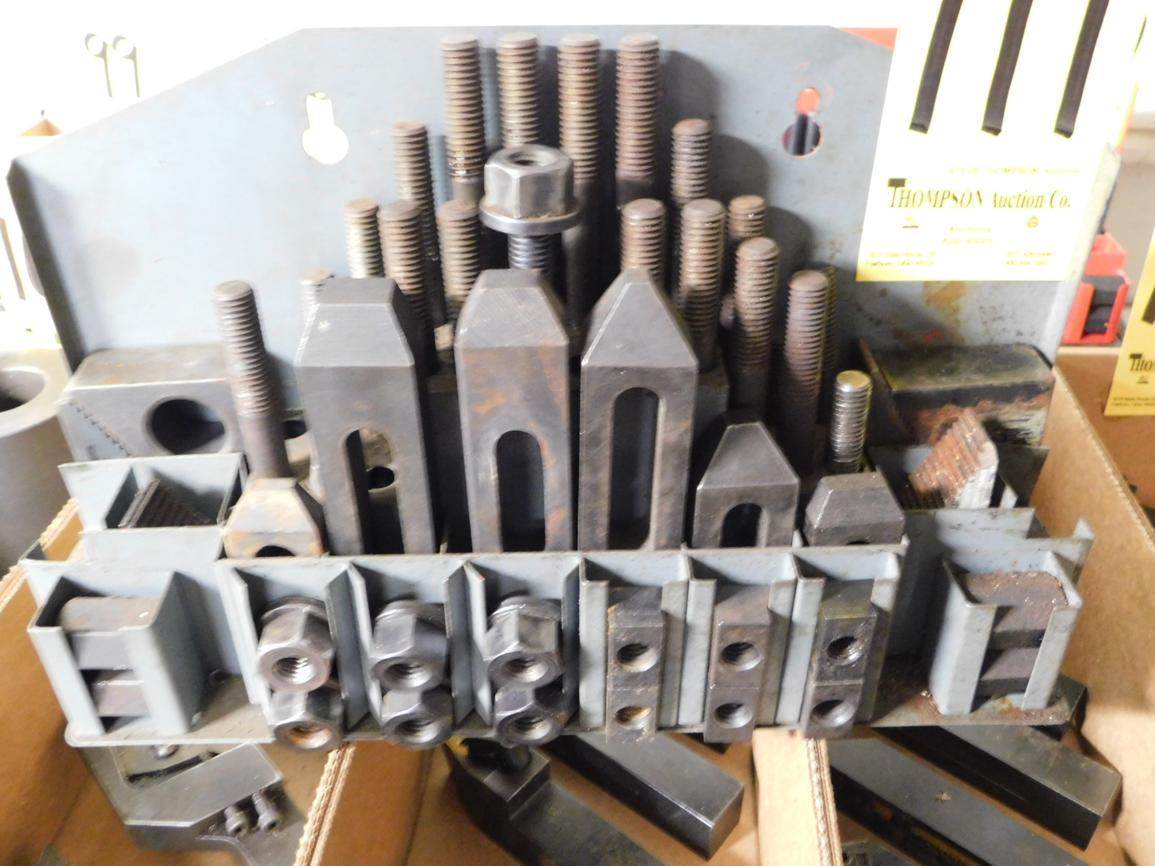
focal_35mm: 30
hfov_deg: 60.0
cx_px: 578
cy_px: 433
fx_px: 1001
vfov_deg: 46.8
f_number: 3.2
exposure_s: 1/2.5
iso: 800
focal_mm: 5.3
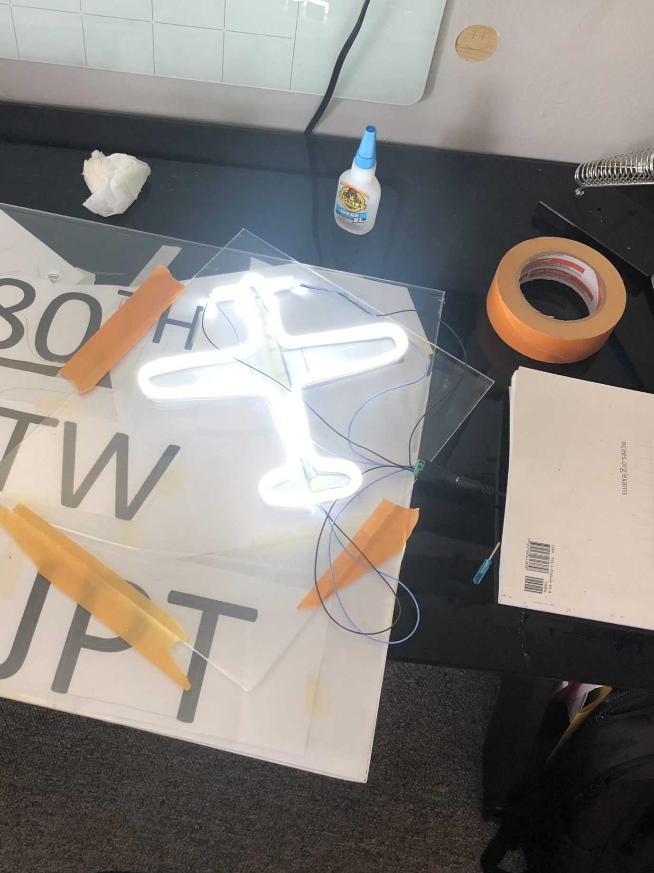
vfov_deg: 47.8
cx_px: 235
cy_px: 484
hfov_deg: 36.5
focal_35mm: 39
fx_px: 983
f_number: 1.8
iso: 32
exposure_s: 1/30
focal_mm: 3.99
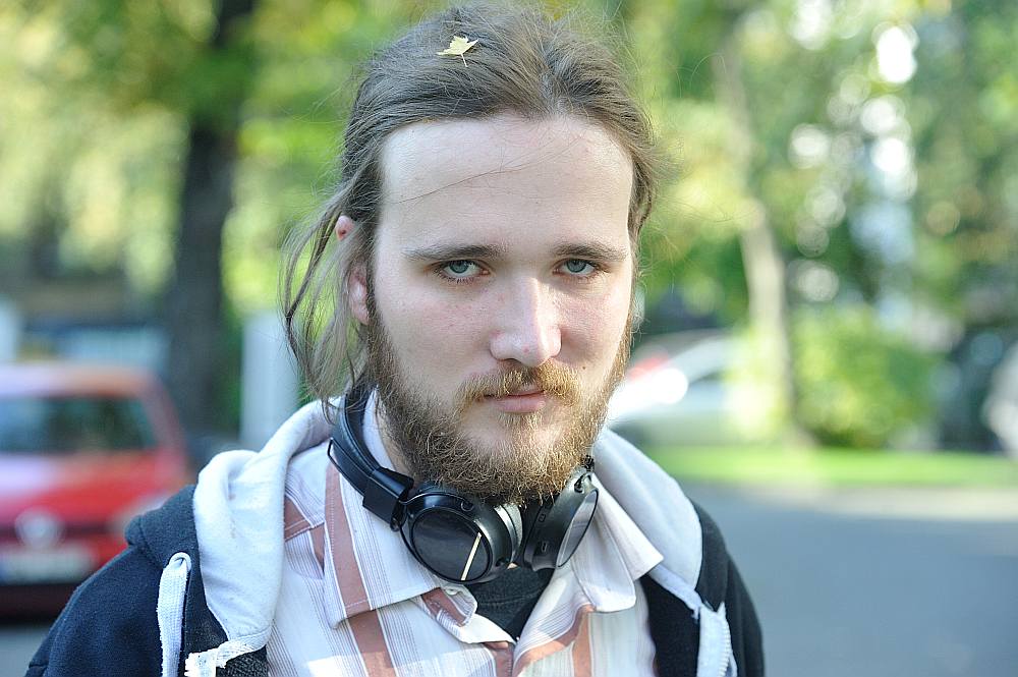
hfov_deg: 17.1
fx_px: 3390
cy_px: 338
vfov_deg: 11.4
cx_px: 509
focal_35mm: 120
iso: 640
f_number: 5.6
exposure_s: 1/250
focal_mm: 120
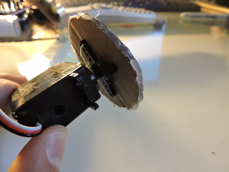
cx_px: 114
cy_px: 86
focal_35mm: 24
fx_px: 159
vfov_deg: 56.8
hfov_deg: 71.6
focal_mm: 4.3
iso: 400
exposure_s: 1/30
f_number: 3
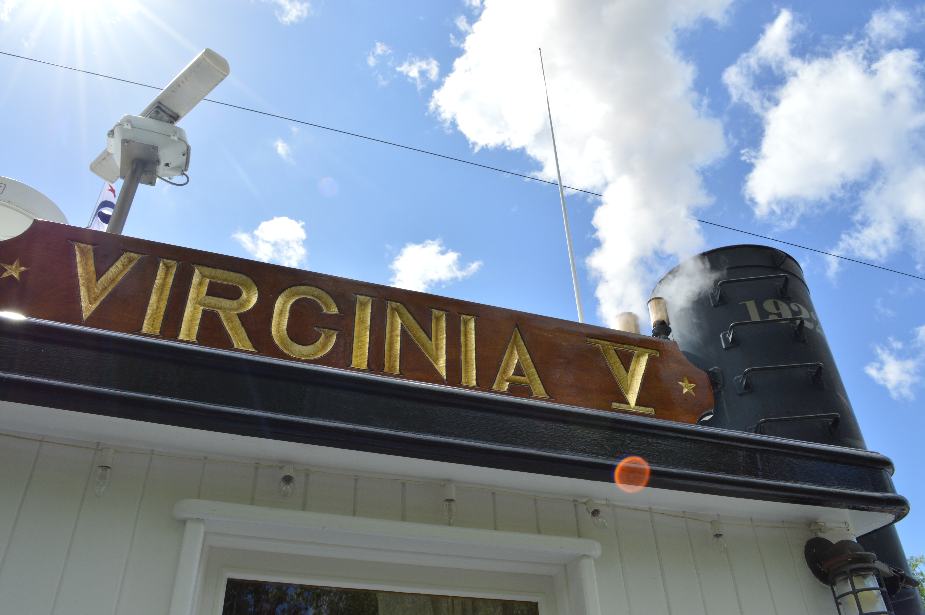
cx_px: 462
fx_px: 693
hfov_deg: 67.4
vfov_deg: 47.8
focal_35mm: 27
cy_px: 308
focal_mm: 18
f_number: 14
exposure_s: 1/200
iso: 200
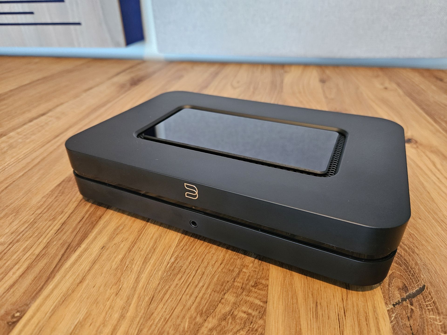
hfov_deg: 73.9
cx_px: 224
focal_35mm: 23
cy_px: 168
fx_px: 297
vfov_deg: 58.9
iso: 640
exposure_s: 1/50
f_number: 1.8
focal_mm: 5.4
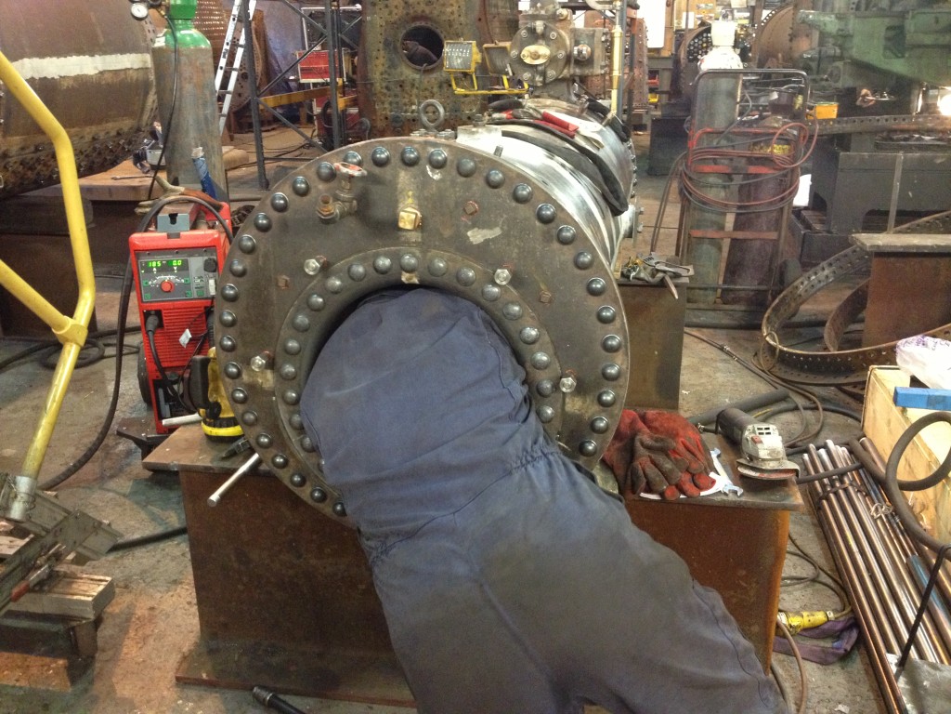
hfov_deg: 52.6
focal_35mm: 35
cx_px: 476
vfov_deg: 40.7
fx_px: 962
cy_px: 357
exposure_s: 1/20
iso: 400
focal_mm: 4.28
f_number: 2.4
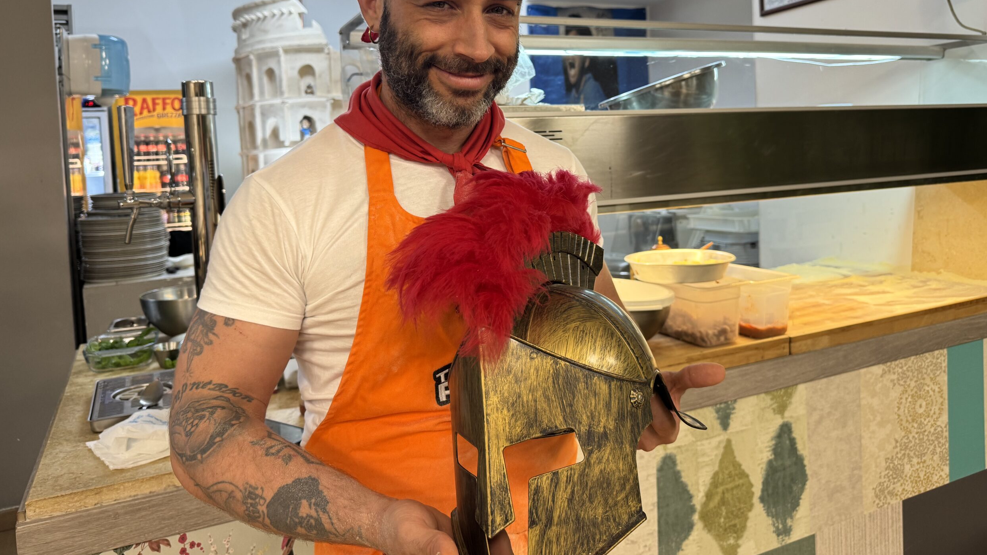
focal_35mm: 27
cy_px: 190
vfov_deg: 42.4
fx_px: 707
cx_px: 490
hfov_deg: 69.9
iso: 125
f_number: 1.78
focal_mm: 6.76
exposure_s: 1/50
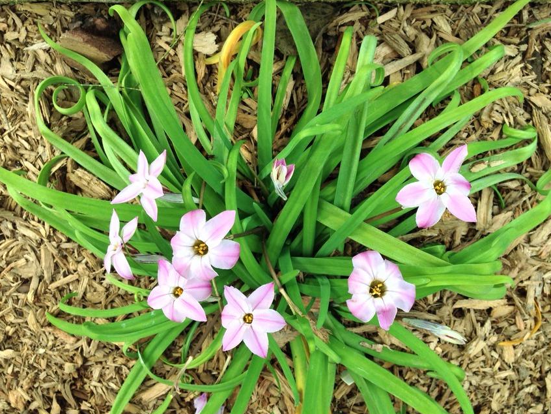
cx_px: 294
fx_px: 621
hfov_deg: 47.8
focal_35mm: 39
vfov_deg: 36.8
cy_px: 233
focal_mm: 4.12
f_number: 2.4
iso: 50
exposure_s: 1/328
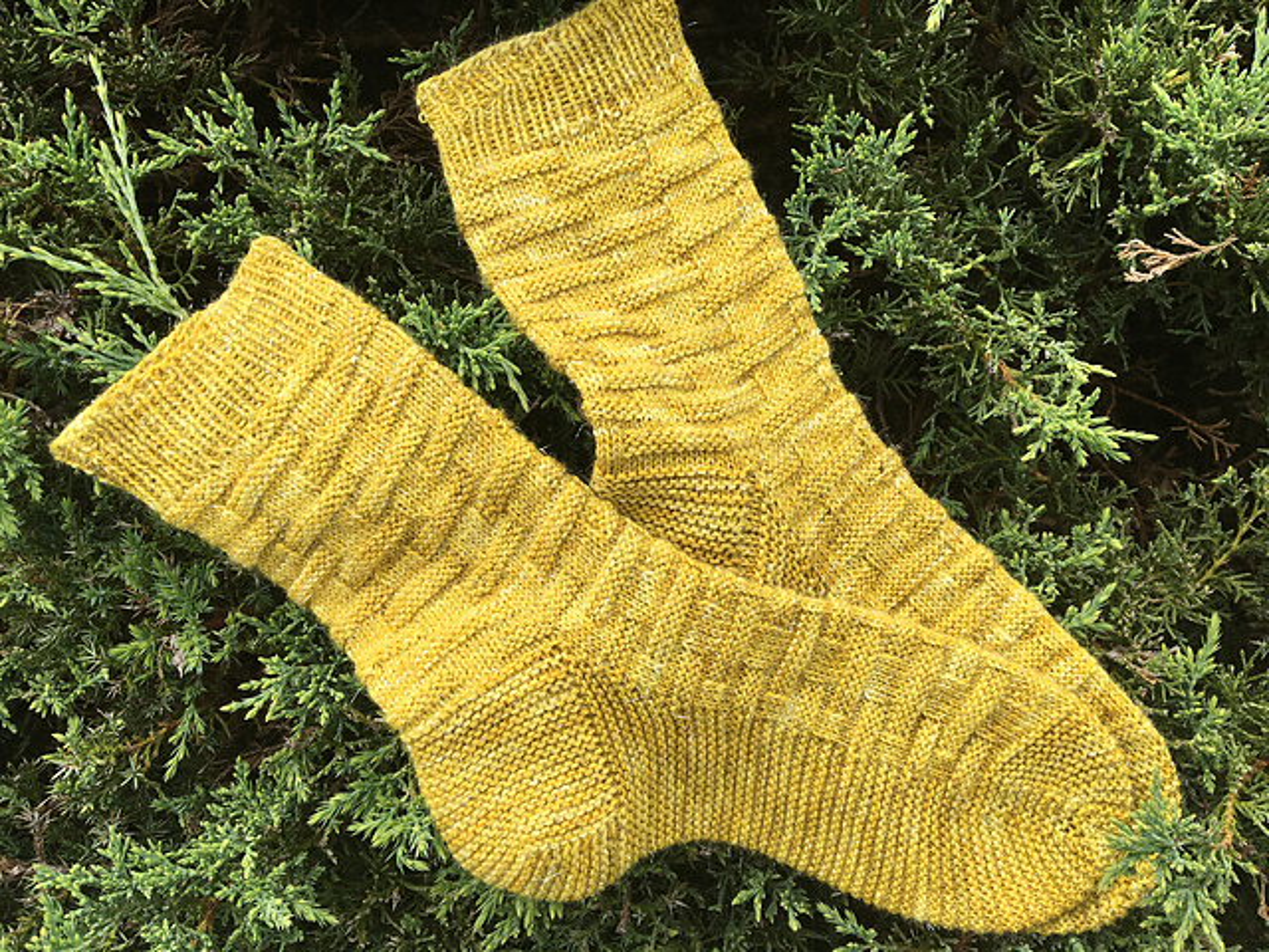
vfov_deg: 48.2
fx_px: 1063
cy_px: 476
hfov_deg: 61.7
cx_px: 634
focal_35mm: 29
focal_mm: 4.15
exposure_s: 1/420
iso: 25
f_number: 2.2
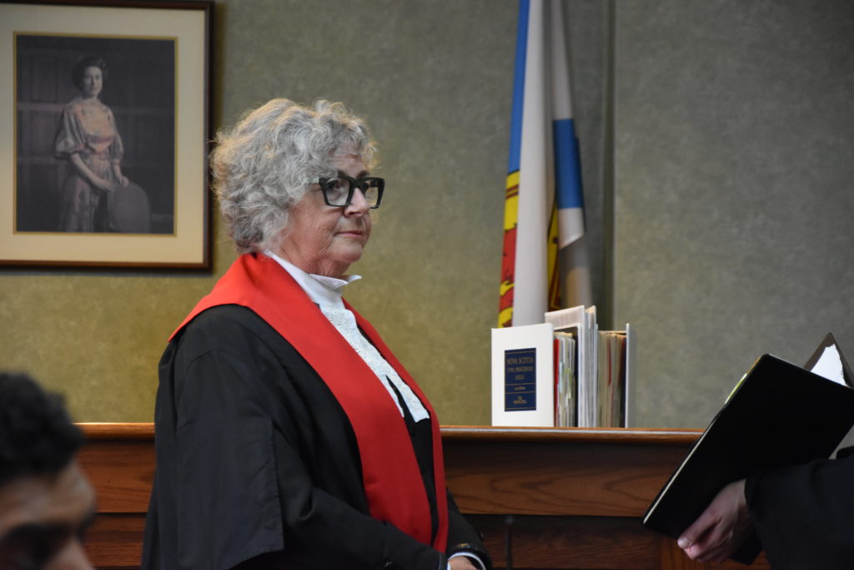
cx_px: 427
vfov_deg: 8.7
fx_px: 3737
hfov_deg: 13.0
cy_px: 285
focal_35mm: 158
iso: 2800
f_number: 5.6
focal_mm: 105
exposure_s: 1/60
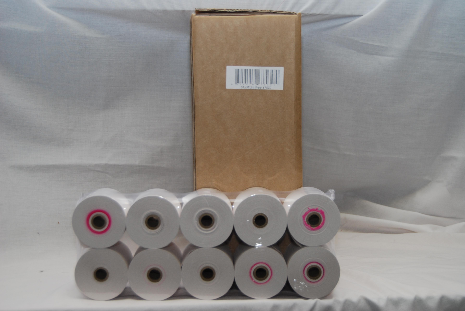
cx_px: 232
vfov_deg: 23.8
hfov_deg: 35.0
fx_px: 737
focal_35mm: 57
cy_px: 156
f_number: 4.8
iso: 200
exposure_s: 1/60
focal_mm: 38
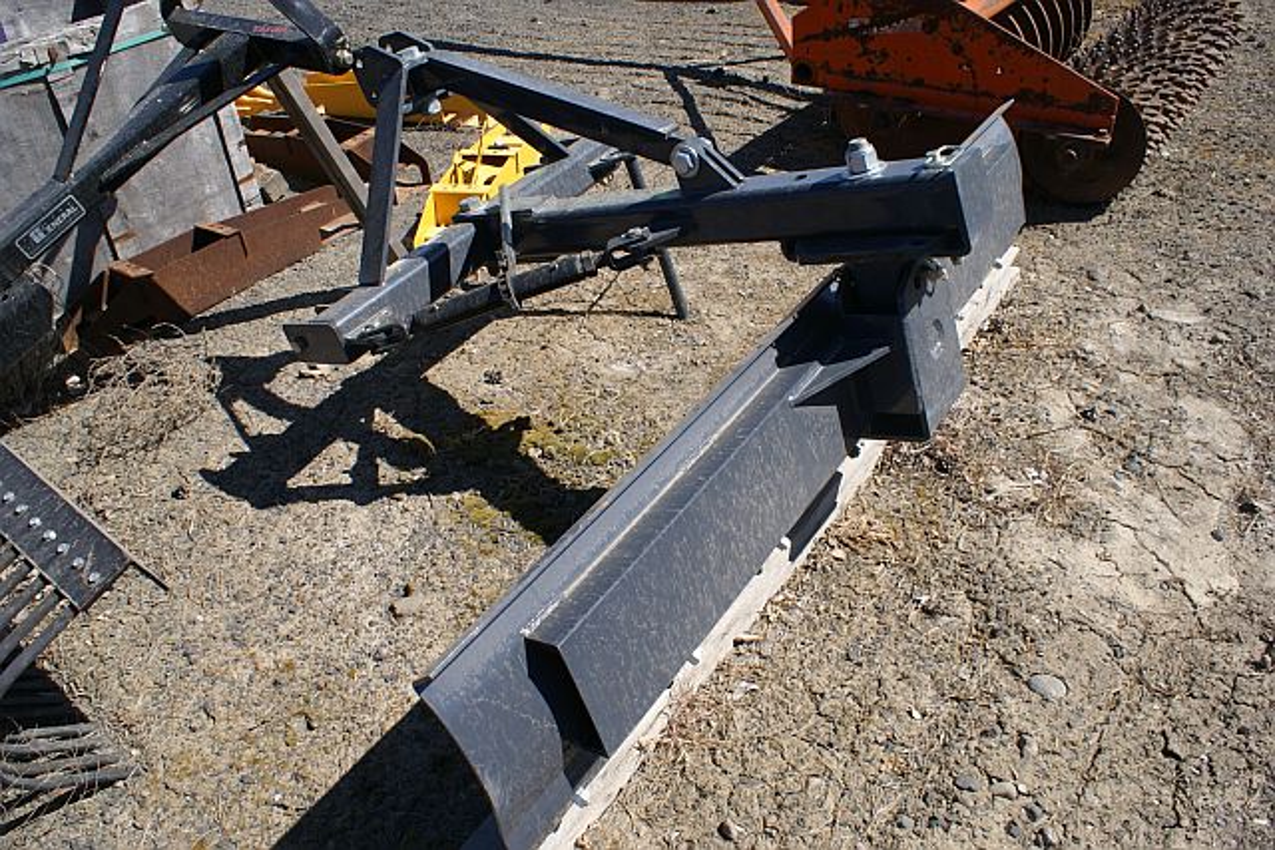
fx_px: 956
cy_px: 425
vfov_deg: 48.0
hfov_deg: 67.4
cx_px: 638
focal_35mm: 27
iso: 100
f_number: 10
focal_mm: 18
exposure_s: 1/125
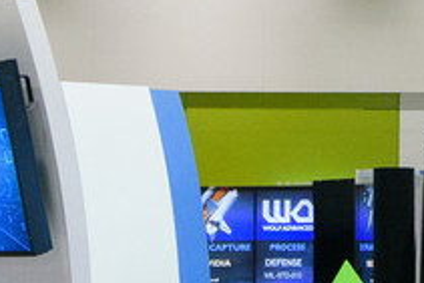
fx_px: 2180
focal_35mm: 185
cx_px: 526
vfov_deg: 7.4
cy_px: -30
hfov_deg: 10.9
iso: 1600
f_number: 7.1
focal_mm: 26
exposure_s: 1/60
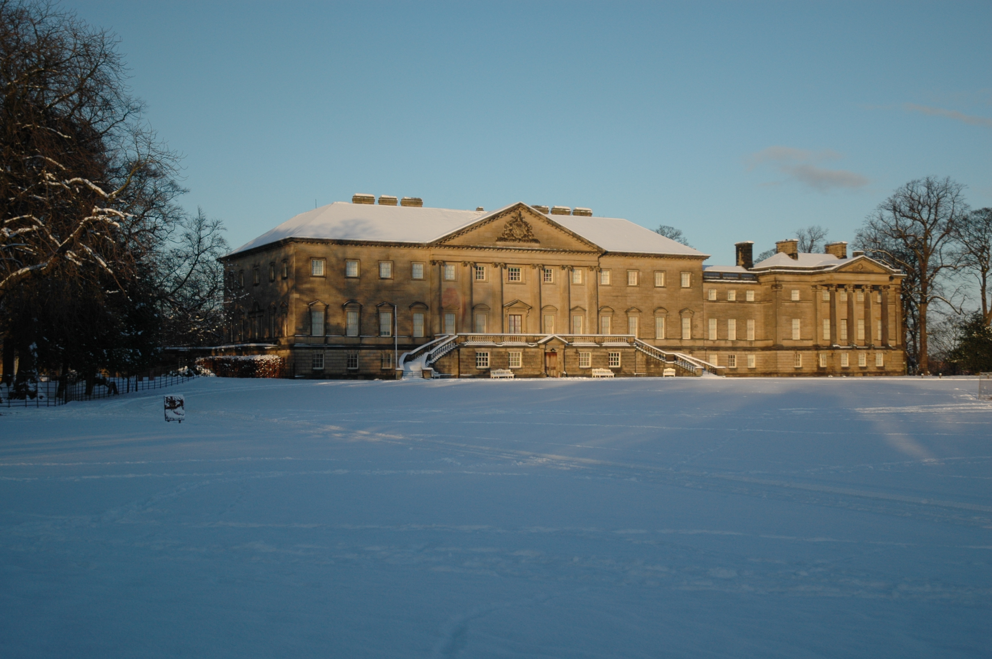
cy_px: 330
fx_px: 1404
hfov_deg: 38.9
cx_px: 496
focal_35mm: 51
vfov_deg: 26.4
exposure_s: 1/1250
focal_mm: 34
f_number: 4.2
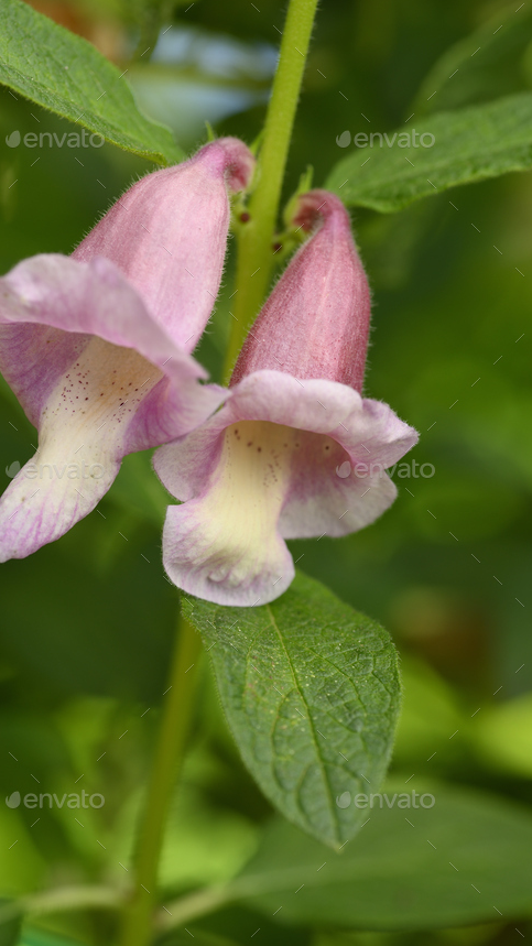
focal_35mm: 97
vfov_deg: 22.0
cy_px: 461
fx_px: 2433
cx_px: 217
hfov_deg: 12.5
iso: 100
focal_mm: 90
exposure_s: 1/125
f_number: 8
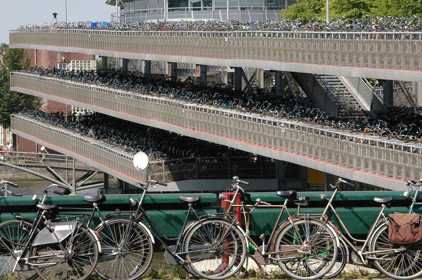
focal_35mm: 164
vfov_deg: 8.4
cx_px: 208
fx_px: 1916
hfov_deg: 12.6
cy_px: 134
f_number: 9
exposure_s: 1/320
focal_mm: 95
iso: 200
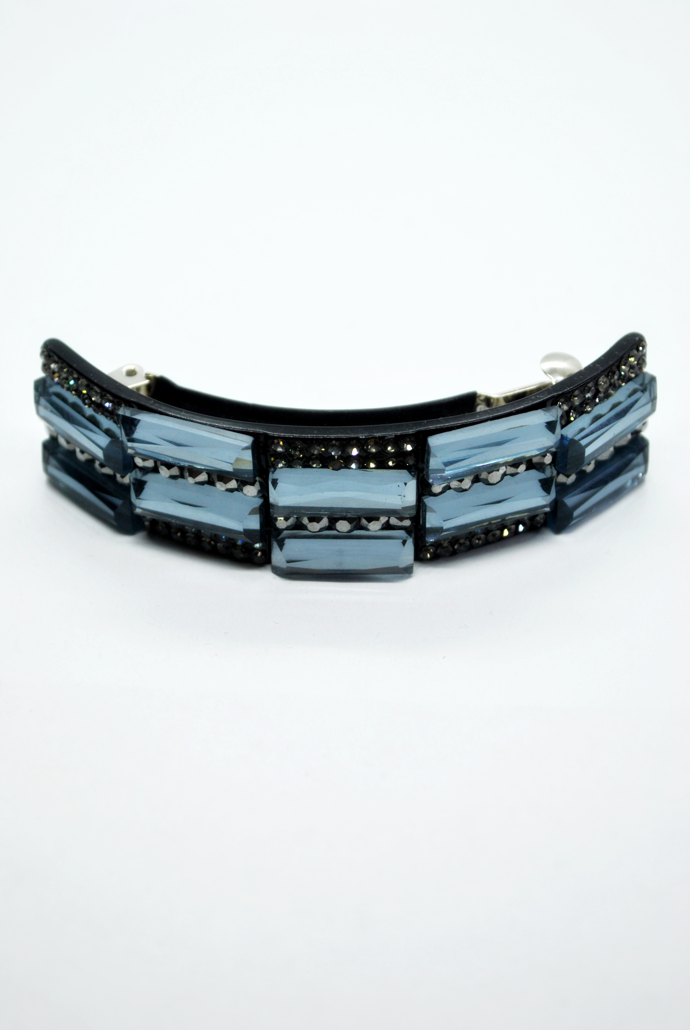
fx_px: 1935
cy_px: 515
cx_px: 345
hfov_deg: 20.2
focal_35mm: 68
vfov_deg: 29.8
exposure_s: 1/125
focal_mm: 45
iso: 160
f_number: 5.6
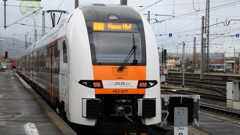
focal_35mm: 82
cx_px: 120
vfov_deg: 14.7
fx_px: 522
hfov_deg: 25.9
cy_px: 66
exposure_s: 1/100
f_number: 14
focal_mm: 52
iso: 400
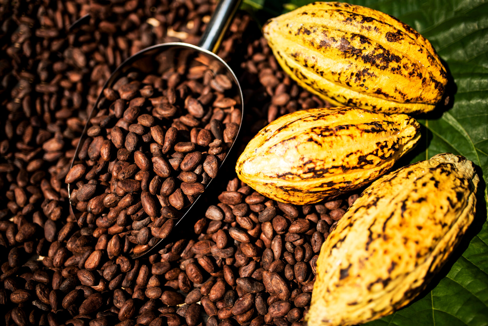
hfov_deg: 54.4
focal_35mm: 35
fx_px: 475
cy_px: 163
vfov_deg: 37.9
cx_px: 244
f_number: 1.6
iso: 100
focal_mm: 35
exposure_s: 1/4000
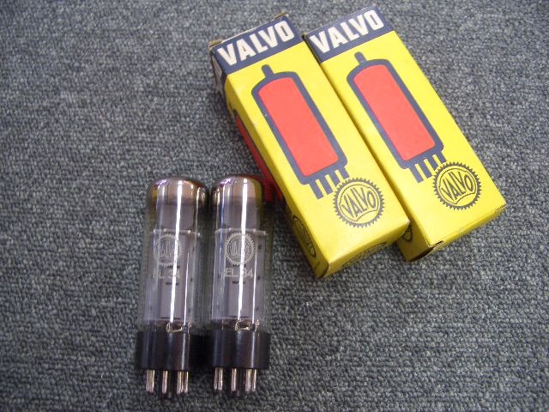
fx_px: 555
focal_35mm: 35
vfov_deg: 40.7
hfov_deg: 52.6
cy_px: 206
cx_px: 274
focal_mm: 5.8
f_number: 2.6
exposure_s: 1/25
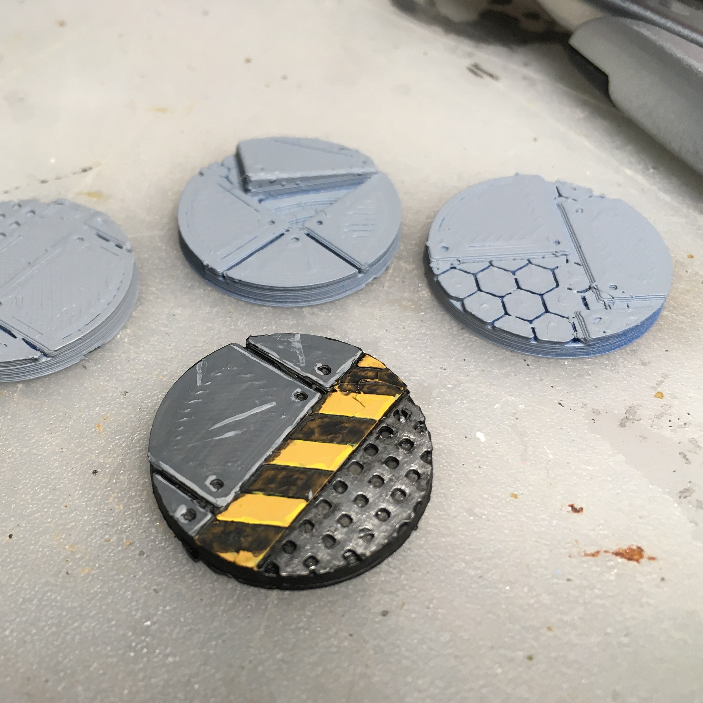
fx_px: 804
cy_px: 359
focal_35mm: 35
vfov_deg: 47.2
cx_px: 275
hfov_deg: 46.9
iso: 64
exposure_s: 1/33
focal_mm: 4.15
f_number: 2.2
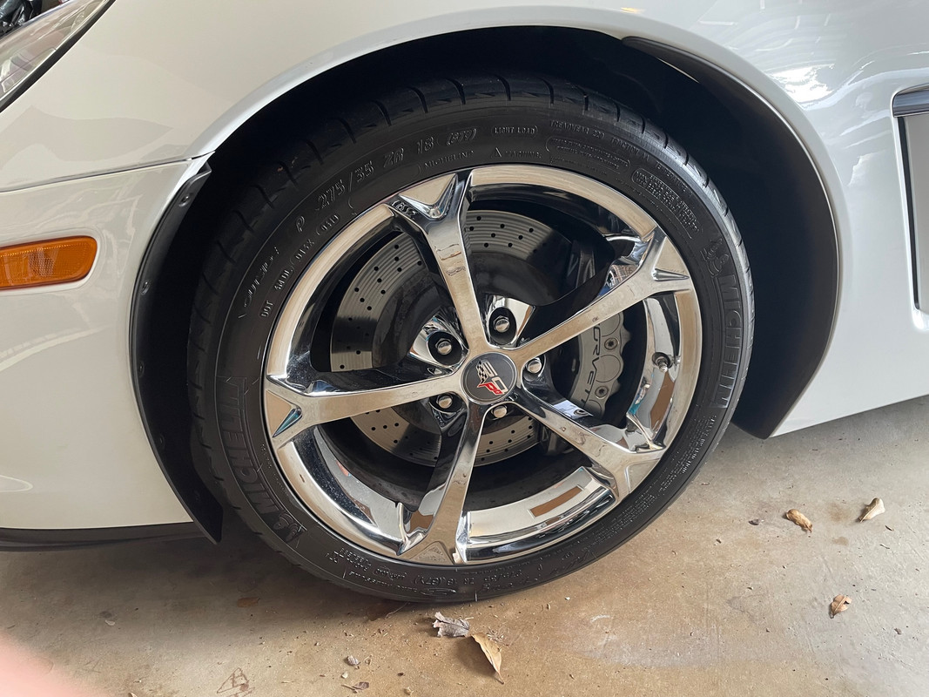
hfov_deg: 67.3
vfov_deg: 53.1
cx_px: 464
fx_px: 698
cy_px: 348
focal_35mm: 26
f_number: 1.6
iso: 200
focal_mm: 4.2
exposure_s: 1/60
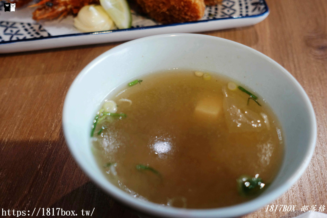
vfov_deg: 27.5
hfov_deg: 40.3
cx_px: 164
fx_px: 445
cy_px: 109
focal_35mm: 49
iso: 400
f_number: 2.8
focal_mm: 17.9
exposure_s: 1/50
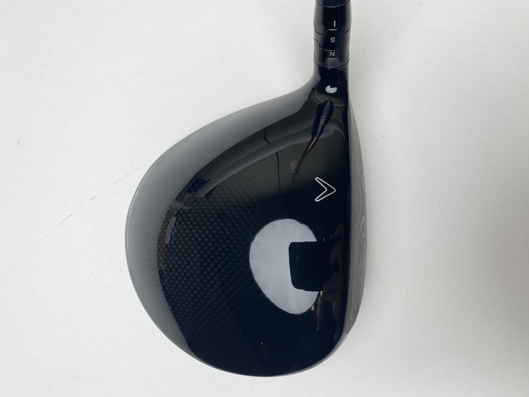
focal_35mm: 26
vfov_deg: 53.1
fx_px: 397
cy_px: 198
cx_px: 264
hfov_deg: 67.3
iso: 32
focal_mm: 4.25
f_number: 1.8
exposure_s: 1/303
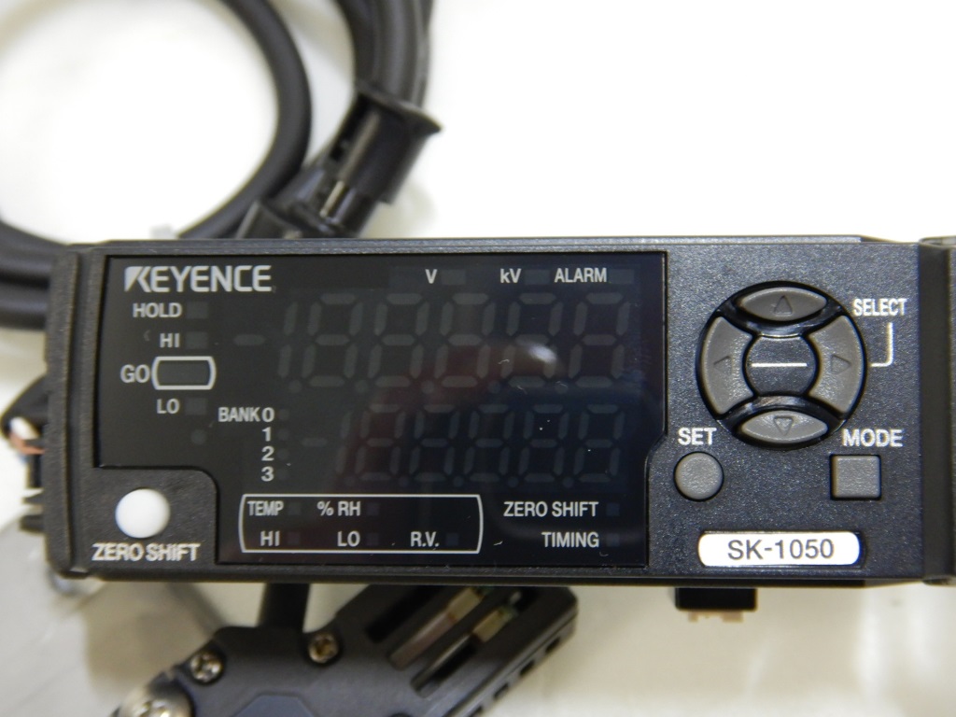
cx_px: 478
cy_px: 358
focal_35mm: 52
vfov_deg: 28.0
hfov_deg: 36.8
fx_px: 1436
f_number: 4.3
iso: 400
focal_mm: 9.2
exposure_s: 1/13
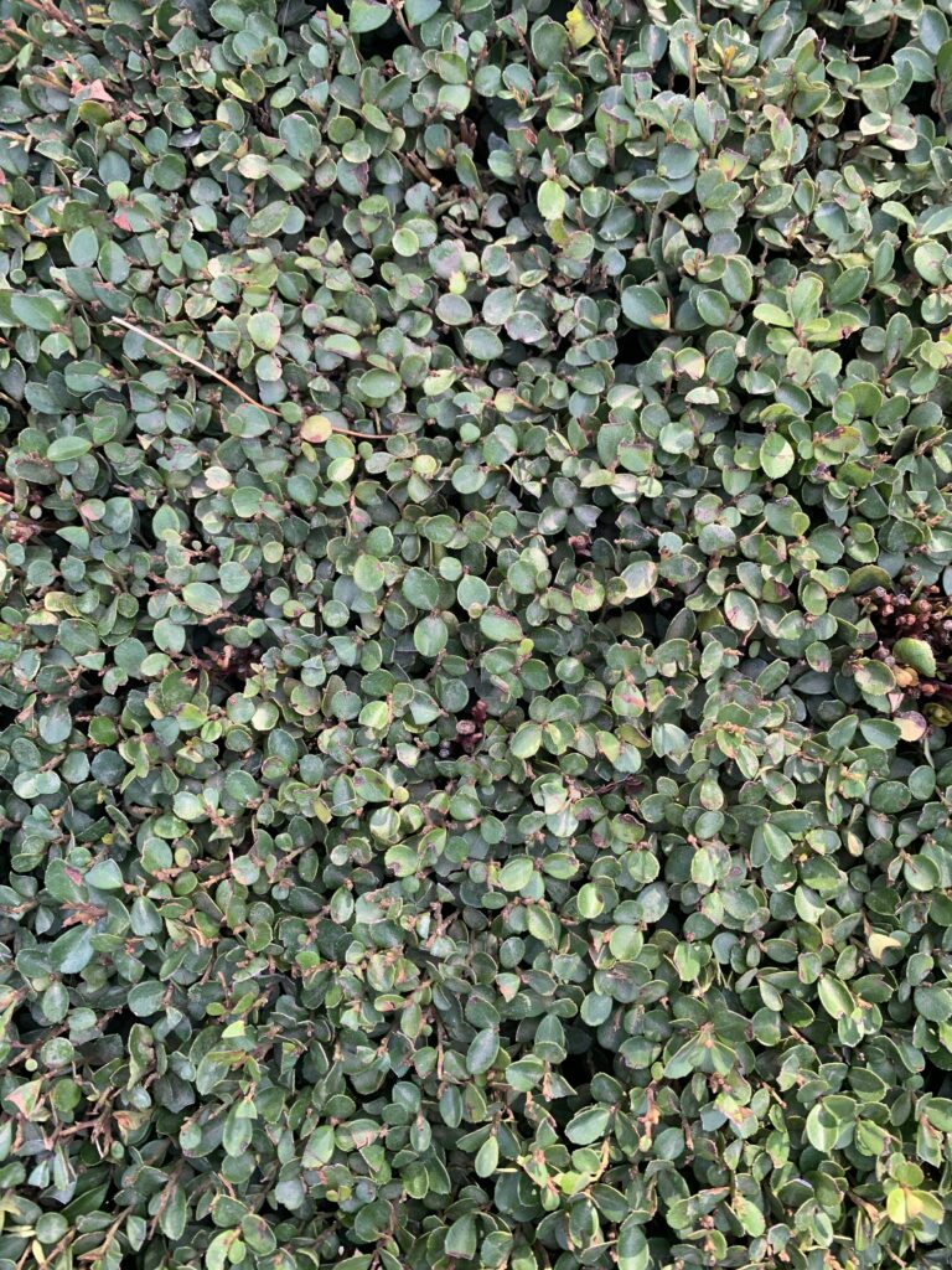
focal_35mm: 26
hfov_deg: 53.1
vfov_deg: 67.3
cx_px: 476
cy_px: 635
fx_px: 953
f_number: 1.8
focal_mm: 4.25
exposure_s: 1/121
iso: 40
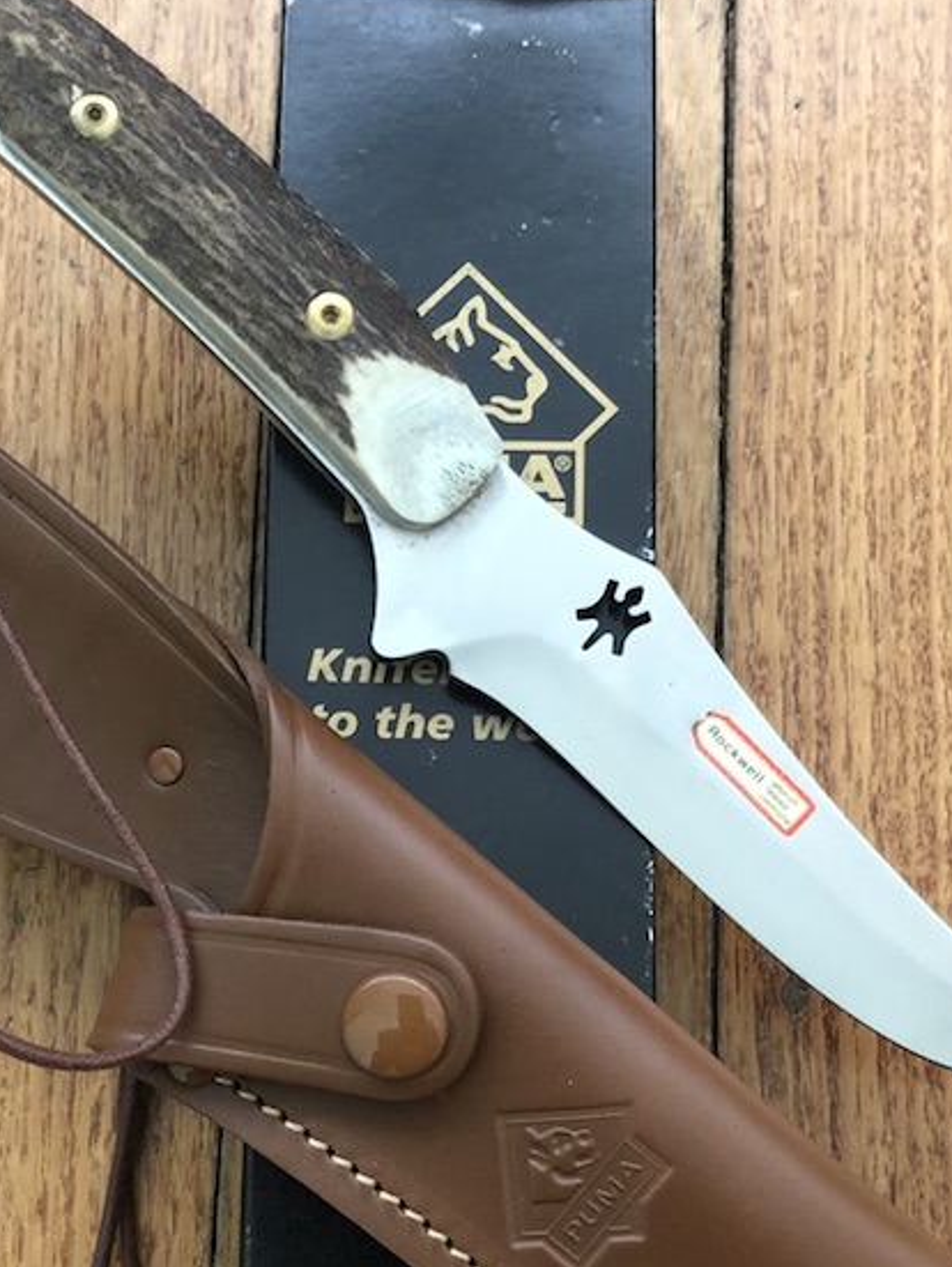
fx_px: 1758
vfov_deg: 39.4
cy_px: 776
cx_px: 438
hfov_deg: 30.3
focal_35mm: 48
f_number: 1.8
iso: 40
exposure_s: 1/15
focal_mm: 3.99
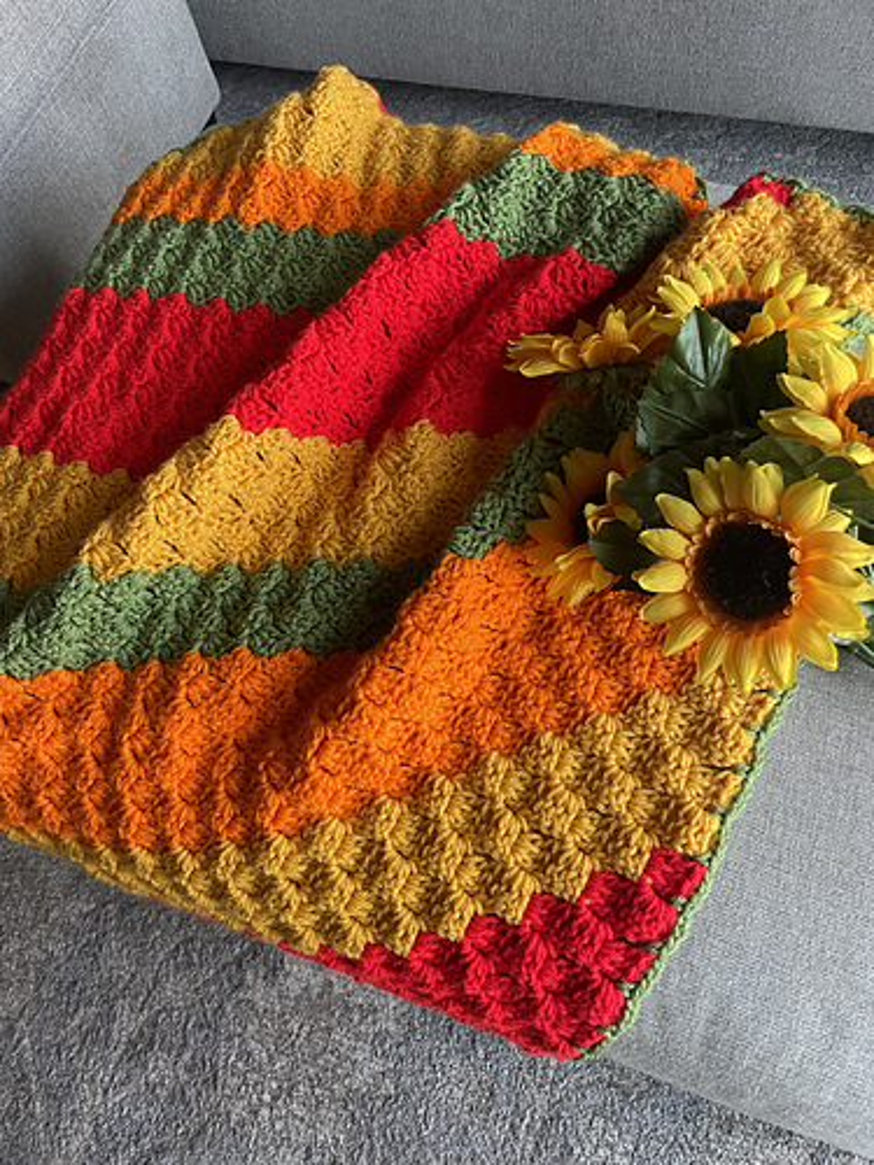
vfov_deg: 67.3
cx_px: 437
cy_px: 582
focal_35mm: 26
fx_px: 875
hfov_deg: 53.1
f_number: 1.6
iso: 125
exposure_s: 1/88
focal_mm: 4.2
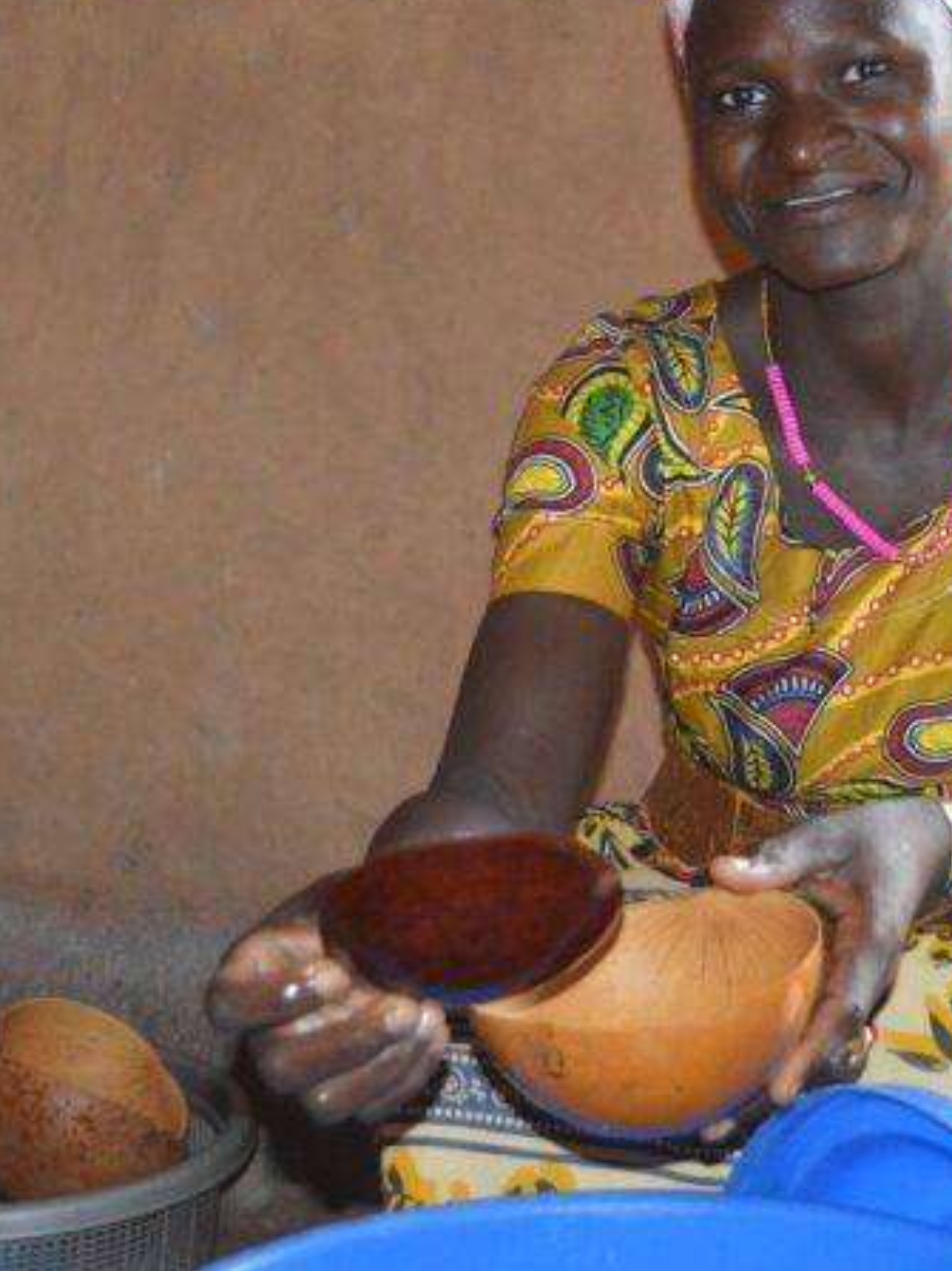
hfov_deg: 19.2
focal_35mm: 77
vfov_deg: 25.4
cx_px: 534
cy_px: 550
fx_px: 2818
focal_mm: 31
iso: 3200
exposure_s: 1/60
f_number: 4.2
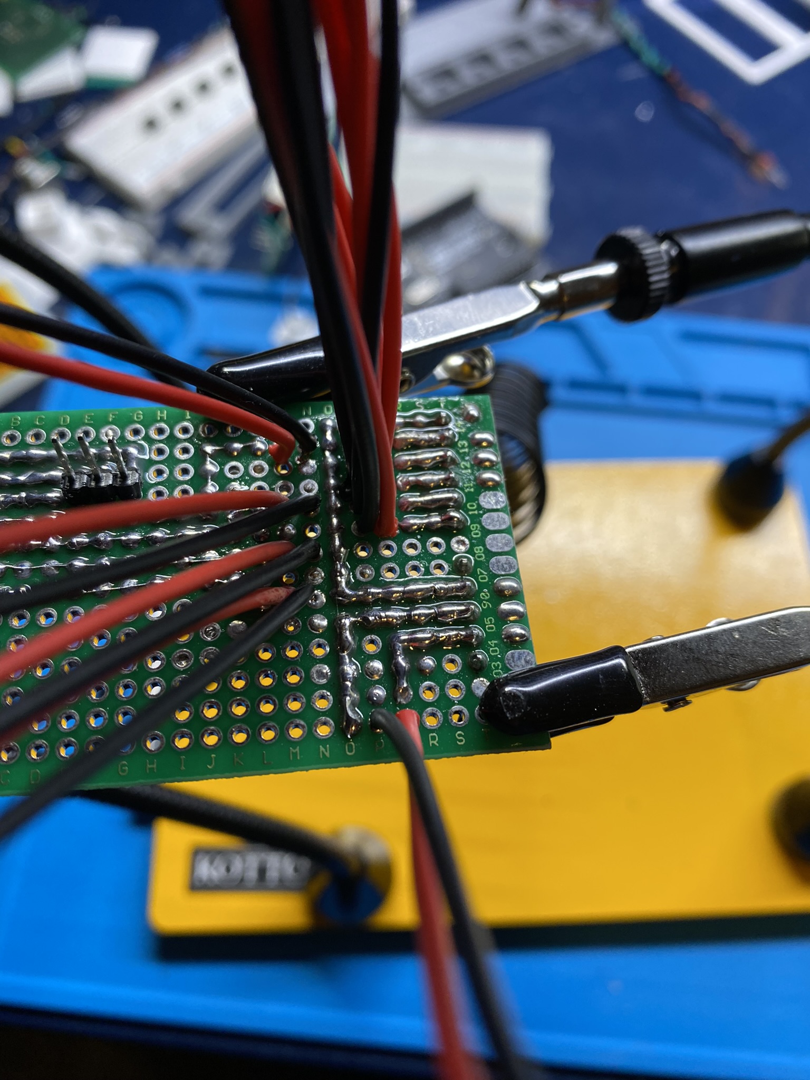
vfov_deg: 67.3
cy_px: 540
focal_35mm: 26
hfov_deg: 53.1
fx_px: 811
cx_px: 405
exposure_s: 1/120
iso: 100
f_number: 1.8
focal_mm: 4.25
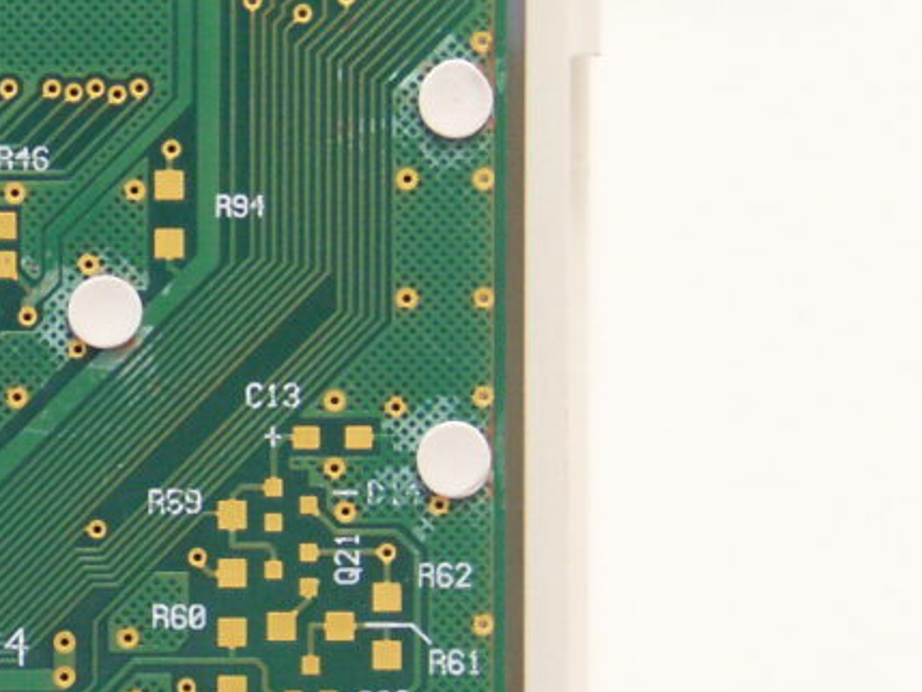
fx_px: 10870
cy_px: 342
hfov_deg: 4.8
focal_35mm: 408
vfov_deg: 3.6
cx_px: -527
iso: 200
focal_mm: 29.09
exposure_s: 1/15
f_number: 3.5
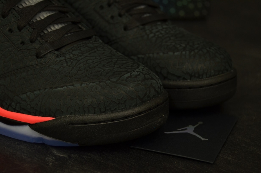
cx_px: 130
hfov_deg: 23.4
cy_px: 86
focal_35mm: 87
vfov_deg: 15.6
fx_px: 629
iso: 400
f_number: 5
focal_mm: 58
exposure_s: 1/50
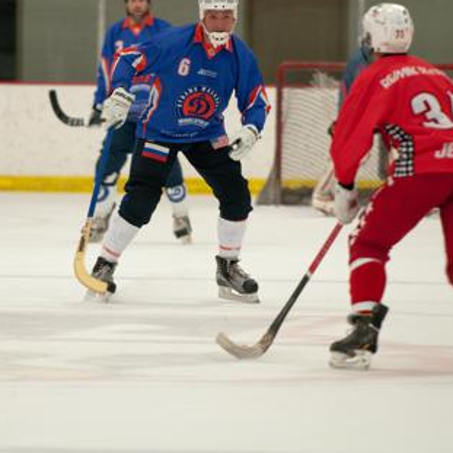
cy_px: 190
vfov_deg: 3.9
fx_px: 6663
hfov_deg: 3.9
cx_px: 165
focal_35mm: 450
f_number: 3.2
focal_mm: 200
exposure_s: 1/200
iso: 400
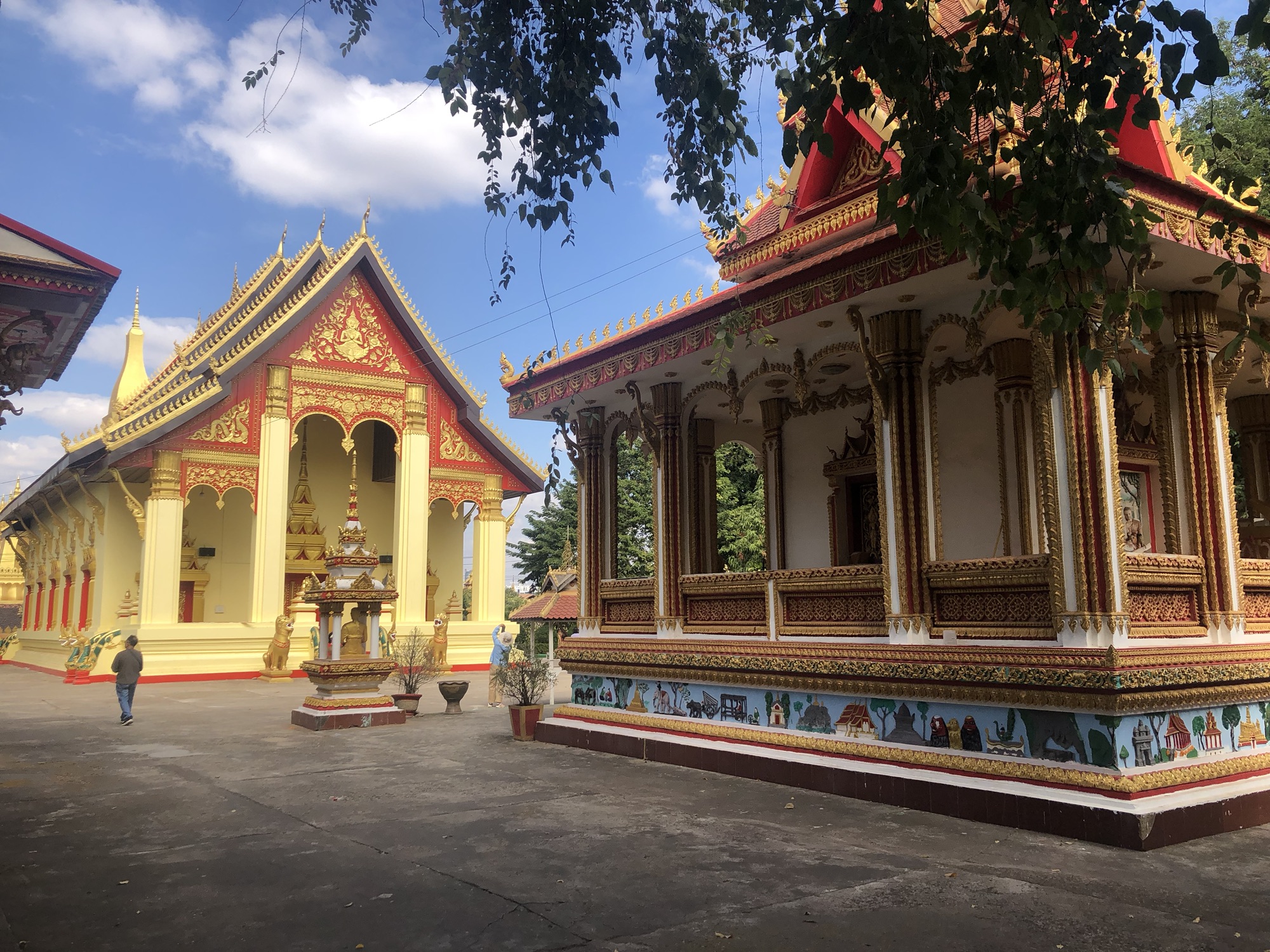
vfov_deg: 49.7
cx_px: 635
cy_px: 476
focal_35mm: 28
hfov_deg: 63.4
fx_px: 1027
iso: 20
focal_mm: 3.99
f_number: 1.8
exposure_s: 1/1297
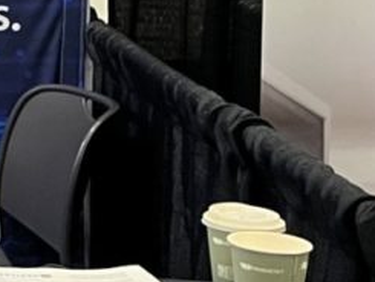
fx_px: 1767
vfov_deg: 8.9
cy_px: -155
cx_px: -791
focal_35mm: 163
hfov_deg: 9.3
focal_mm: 5.1
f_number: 1.6
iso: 80
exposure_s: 1/60
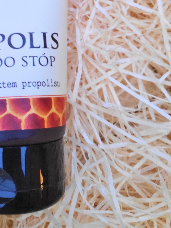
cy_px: 21
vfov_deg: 43.5
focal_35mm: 39
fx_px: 257
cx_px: 10
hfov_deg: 34.3
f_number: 1.9
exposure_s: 1/33
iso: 1231
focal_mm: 3.94
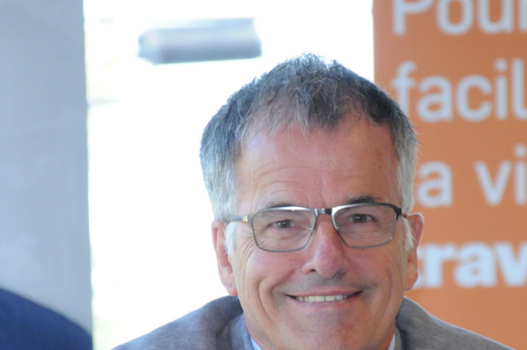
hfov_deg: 7.4
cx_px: 329
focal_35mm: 280
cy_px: 297
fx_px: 4091
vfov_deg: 4.9
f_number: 5.6
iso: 1600
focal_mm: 105
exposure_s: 1/250
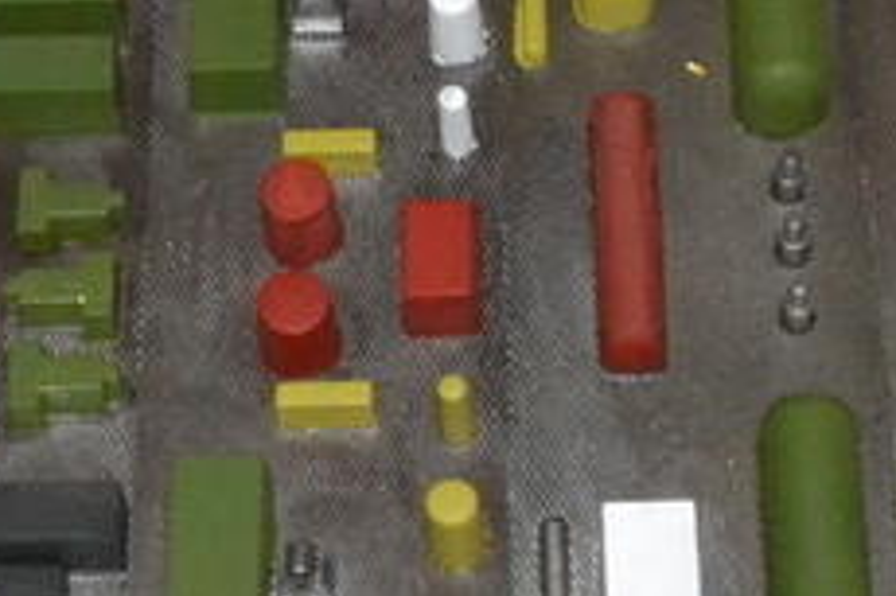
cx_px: 600
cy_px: 304
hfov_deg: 14.5
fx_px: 3507
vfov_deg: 9.7
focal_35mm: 141
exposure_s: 1/60
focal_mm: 18
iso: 3200
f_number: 22
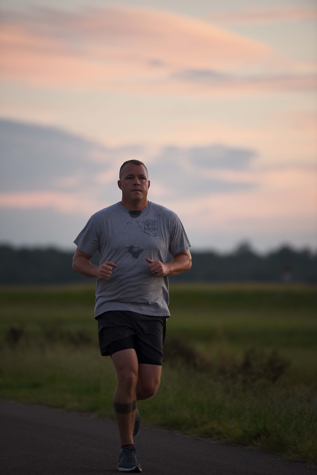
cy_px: 238
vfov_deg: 10.3
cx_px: 158
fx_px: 2639
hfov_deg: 6.9
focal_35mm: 200
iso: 500
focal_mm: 200
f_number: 2.8
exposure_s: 1/250
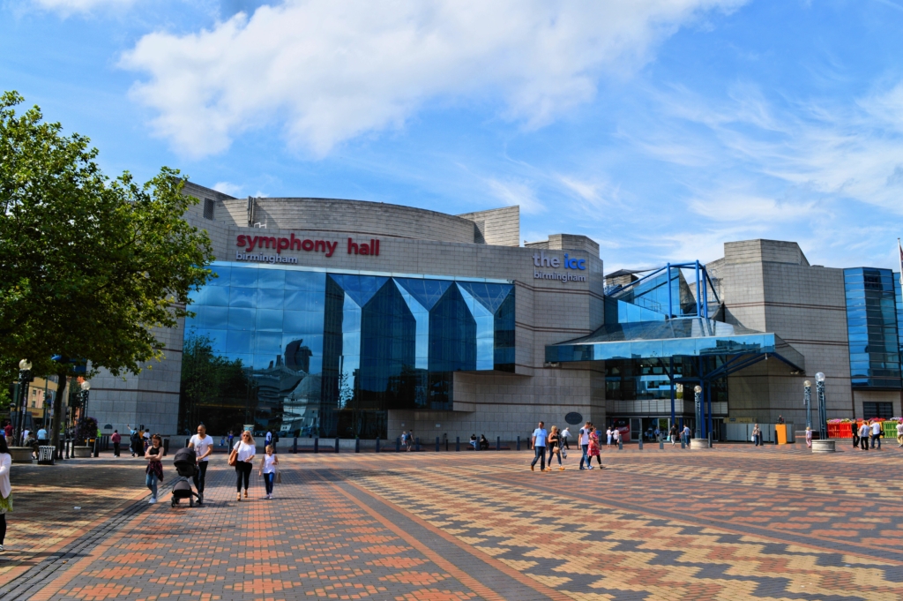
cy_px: 300
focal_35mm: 30
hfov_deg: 62.0
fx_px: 752
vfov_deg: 43.5
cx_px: 452
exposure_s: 1/250
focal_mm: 20
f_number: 8
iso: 100
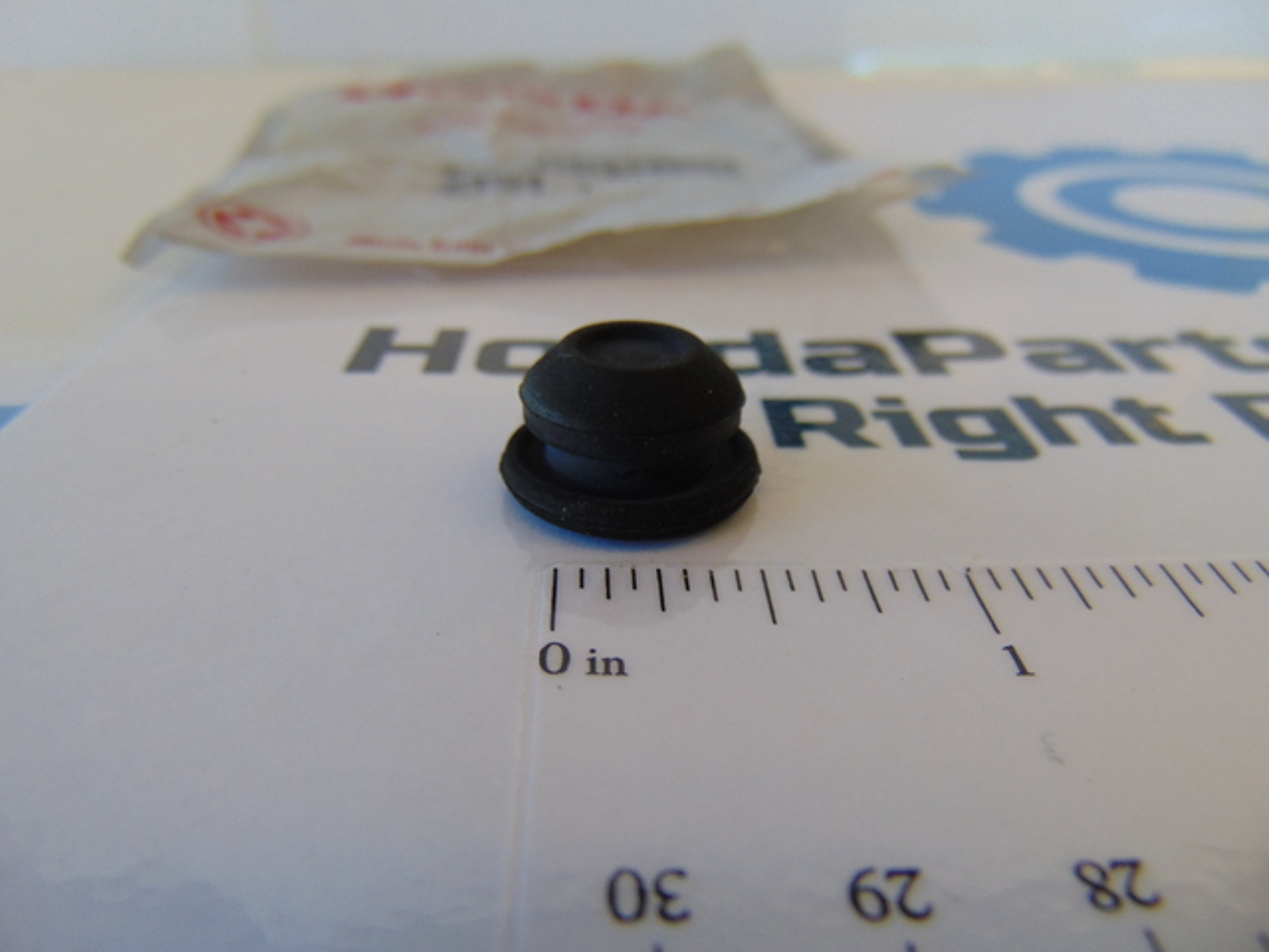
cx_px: 634
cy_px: 476
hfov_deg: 69.4
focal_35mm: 25
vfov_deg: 54.9
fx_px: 916
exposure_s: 1/160
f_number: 3
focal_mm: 4.5
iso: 80
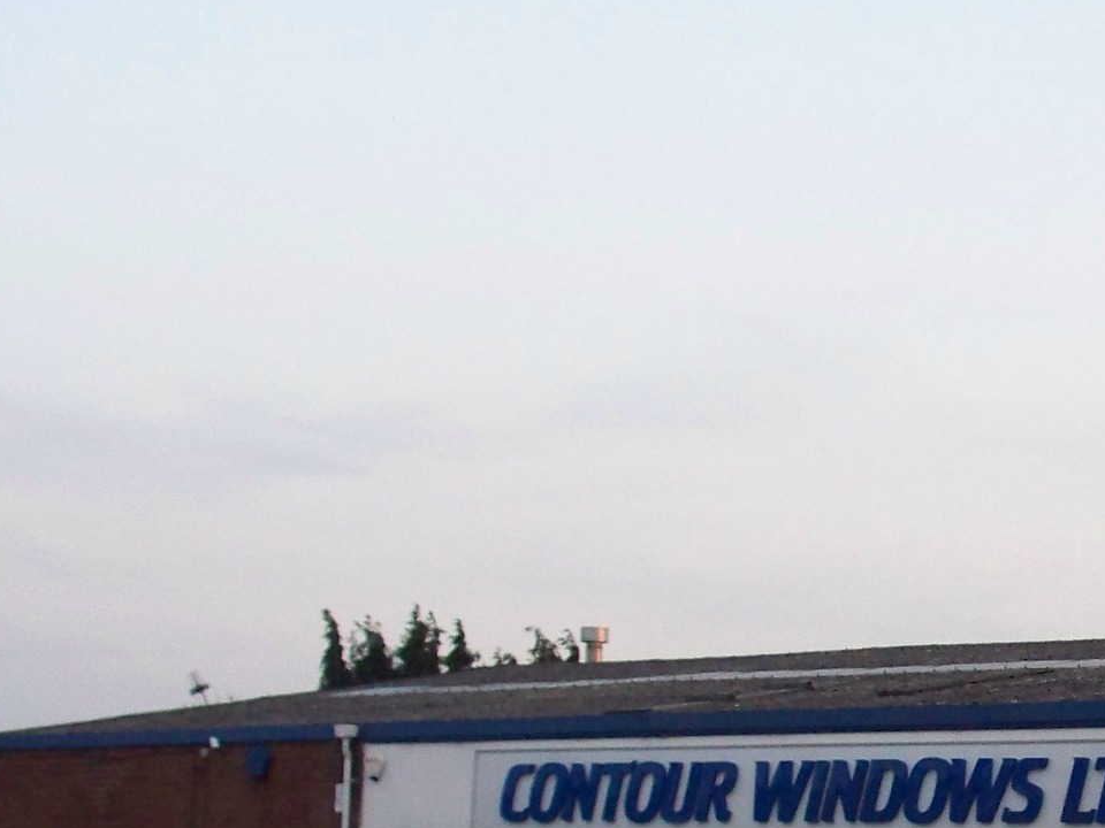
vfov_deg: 14.8
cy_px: 749
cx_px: 1120
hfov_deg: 19.2
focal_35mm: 99
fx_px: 3160
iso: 200
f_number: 2.8
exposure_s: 1/60
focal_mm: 7.54
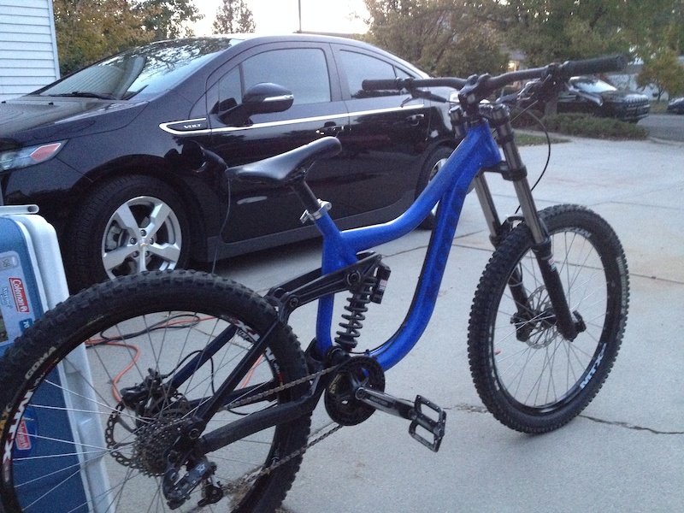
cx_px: 342
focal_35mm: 35
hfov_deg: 52.6
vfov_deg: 40.7
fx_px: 692
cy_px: 256
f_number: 2.4
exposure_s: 1/15
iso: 400
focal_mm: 4.28
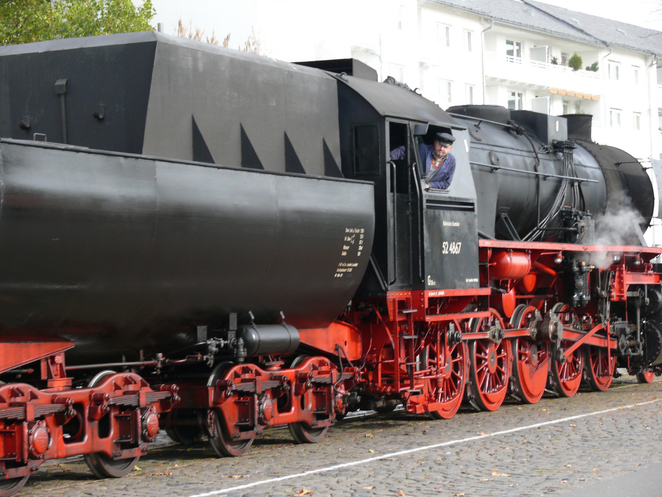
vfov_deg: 13.7
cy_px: 248
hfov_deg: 18.2
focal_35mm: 108
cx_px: 331
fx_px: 2065
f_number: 4
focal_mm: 22.8
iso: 100
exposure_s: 1/160
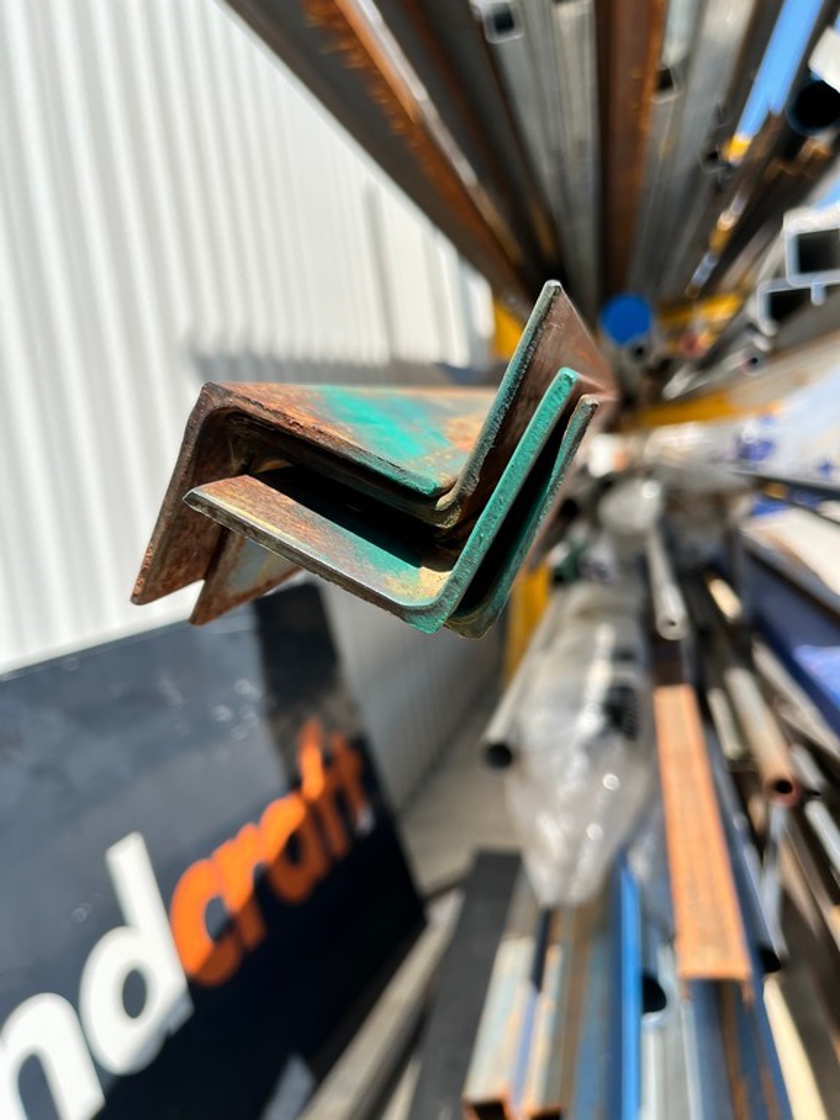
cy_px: 560
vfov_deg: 67.3
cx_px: 420
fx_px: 841
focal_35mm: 26
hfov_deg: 53.1
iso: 50
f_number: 1.6
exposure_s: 1/2179
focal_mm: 5.1
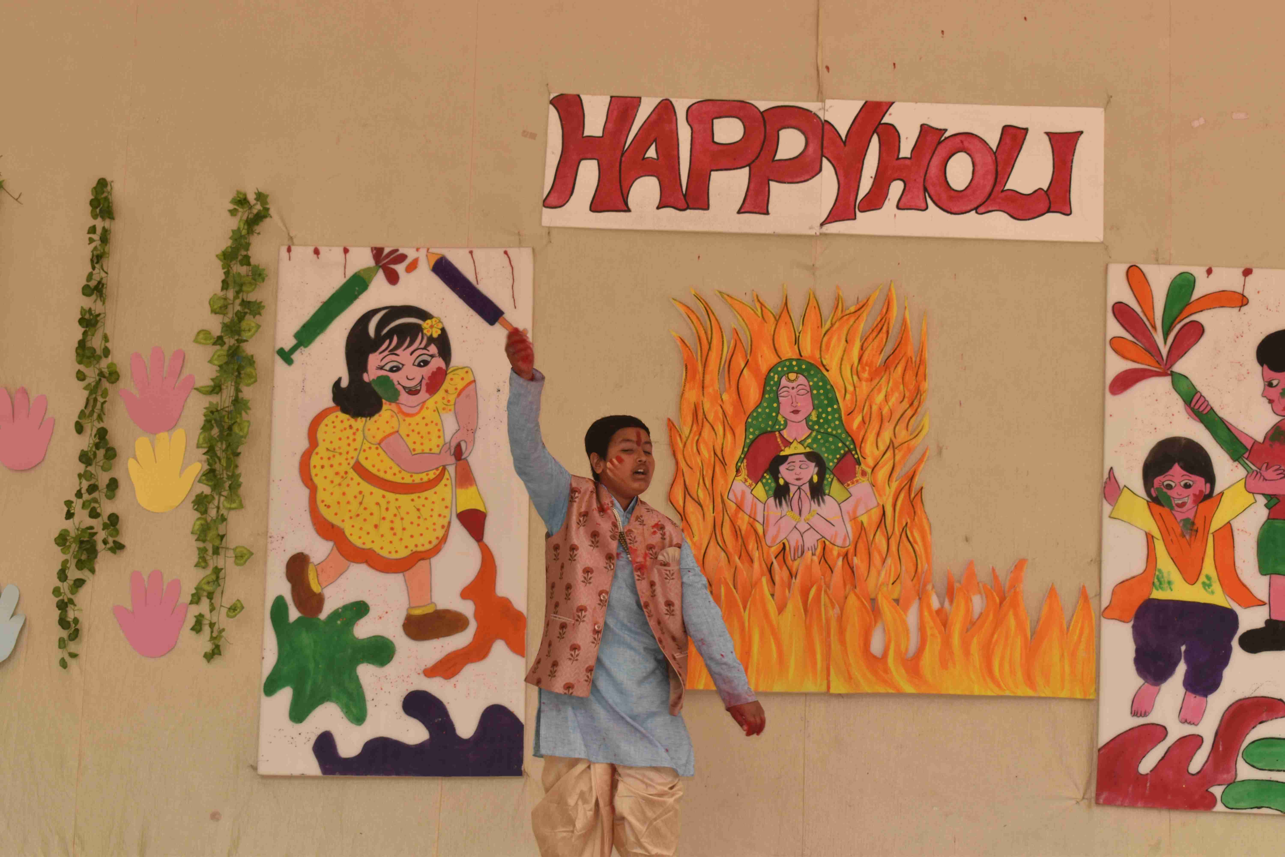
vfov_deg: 22.6
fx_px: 2141
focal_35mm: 60
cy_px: 428
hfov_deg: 33.4
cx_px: 642
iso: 160
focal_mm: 40
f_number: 9
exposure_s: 1/160
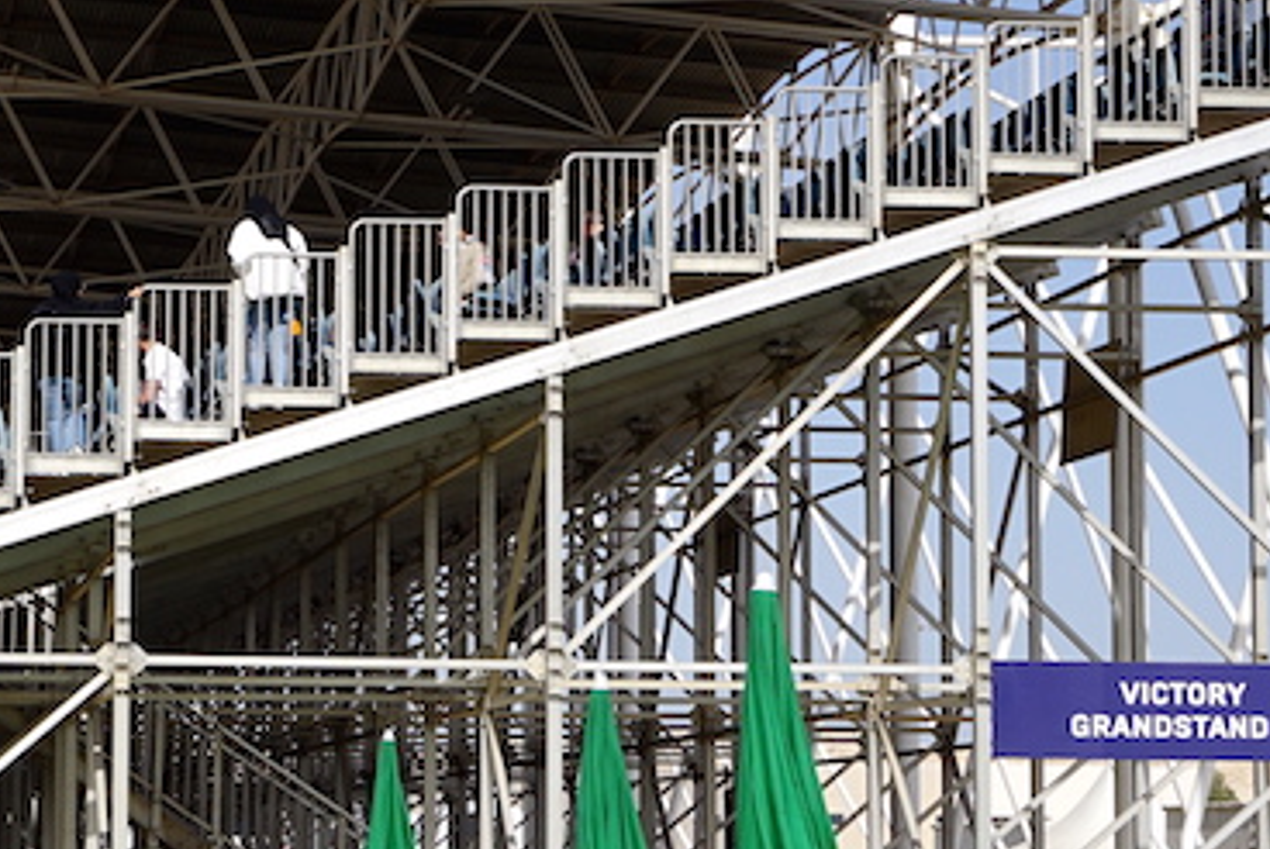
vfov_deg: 12.0
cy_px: 573
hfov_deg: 17.6
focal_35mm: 114
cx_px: 31
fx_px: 4025
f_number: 11
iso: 100
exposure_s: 1/200
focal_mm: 35
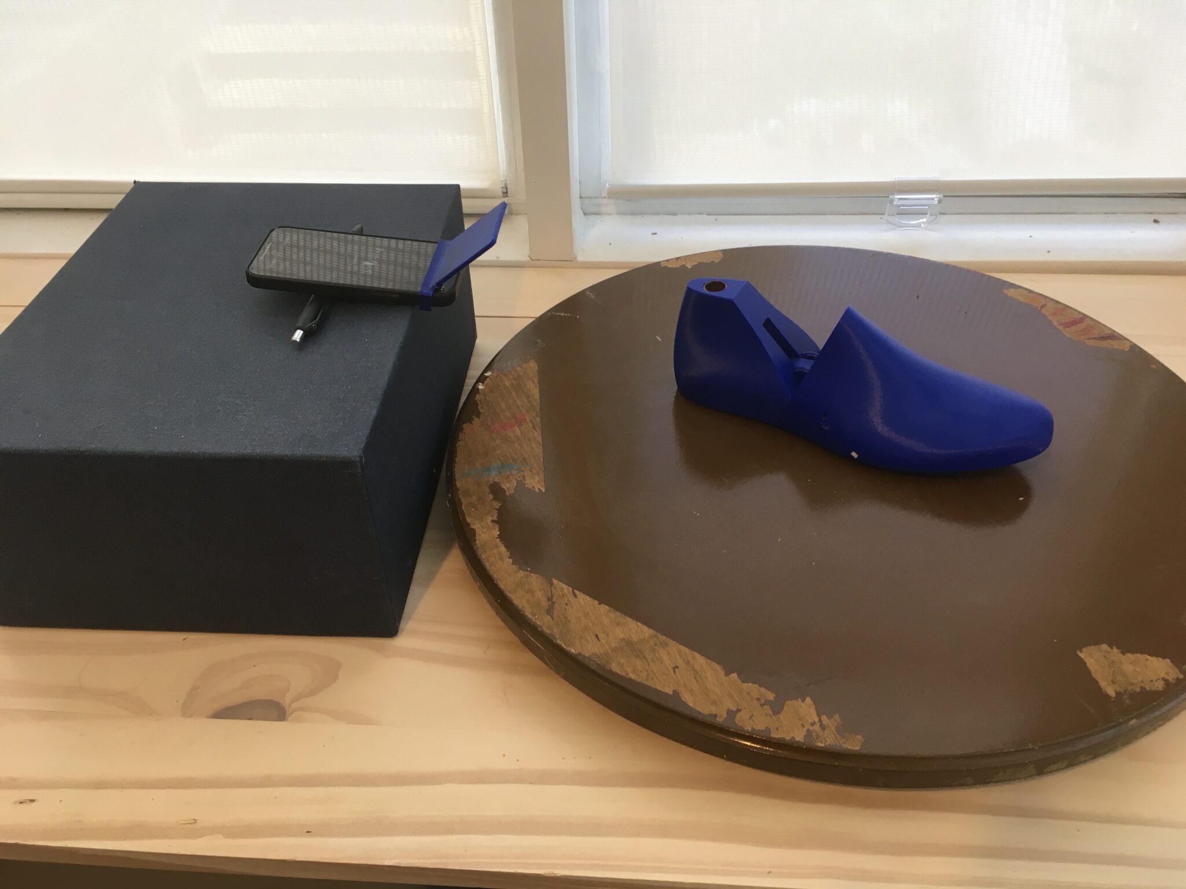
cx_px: 593
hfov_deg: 61.7
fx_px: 994
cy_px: 444
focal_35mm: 29
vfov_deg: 48.2
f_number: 2.2
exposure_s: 1/30
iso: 50
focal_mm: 4.15
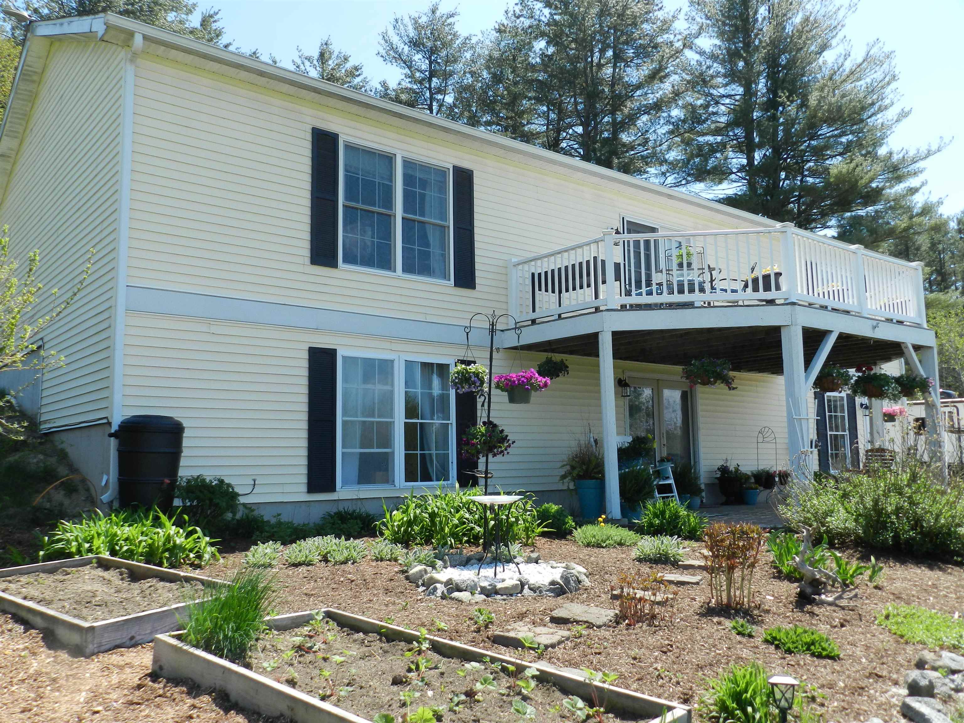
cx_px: 482
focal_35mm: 28
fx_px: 780
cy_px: 362
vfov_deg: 49.7
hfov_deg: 63.4
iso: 160
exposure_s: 1/800
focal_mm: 5
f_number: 3.6
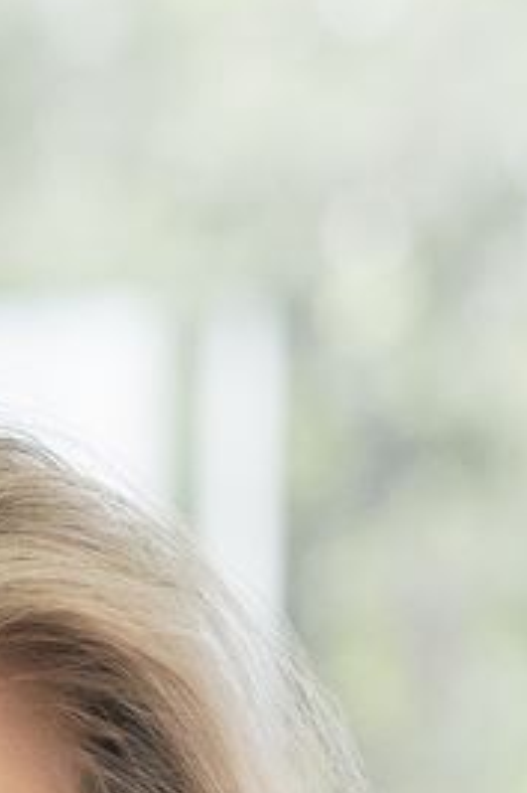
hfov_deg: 3.5
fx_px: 8464
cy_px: 2588
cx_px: -508
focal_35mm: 385
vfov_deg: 5.0
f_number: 2.5
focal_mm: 50
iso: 1600
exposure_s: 1/320
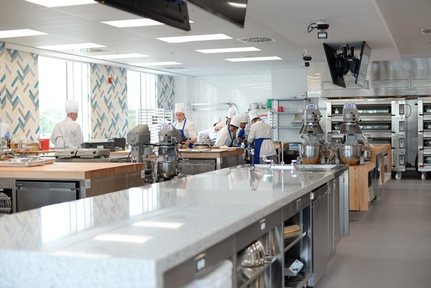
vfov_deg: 27.0
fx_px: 599
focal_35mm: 50
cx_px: 216
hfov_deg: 39.6
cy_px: 144
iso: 400
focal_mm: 50
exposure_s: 1/320
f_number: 2.8
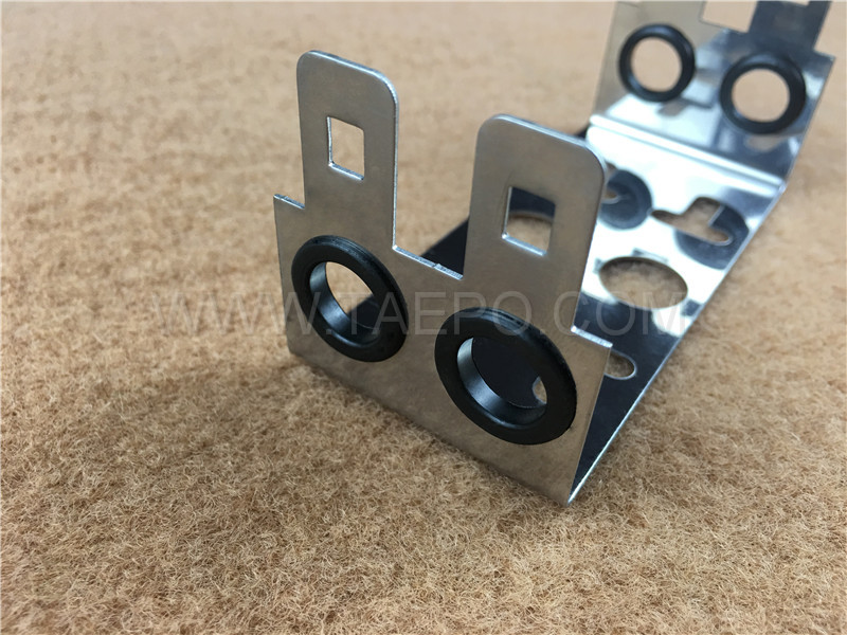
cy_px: 318
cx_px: 424
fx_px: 710
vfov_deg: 48.2
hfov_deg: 61.7
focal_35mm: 29
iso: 32
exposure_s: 1/33
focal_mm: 4.15
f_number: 2.2
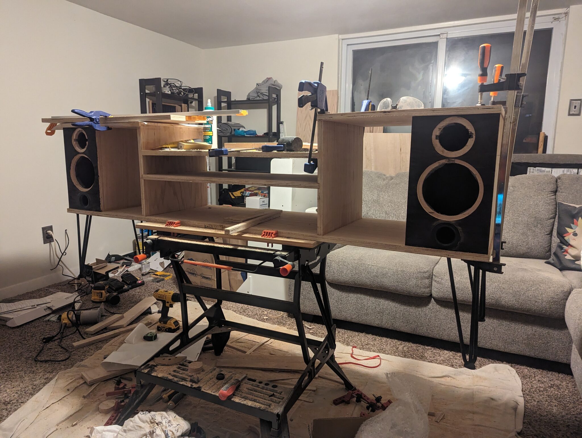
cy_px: 219
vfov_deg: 56.9
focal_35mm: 24
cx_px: 291
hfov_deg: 71.5
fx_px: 404
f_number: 1.85
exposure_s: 1/30
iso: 803
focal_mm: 6.81
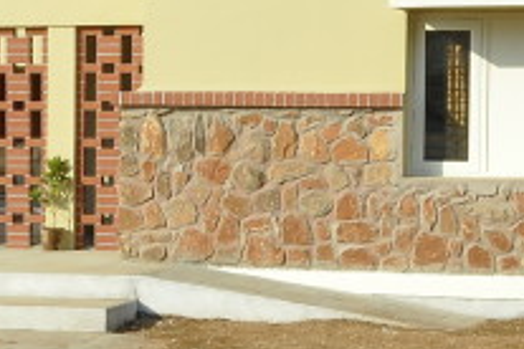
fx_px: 2263
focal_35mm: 155
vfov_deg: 8.8
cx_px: -185
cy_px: 162
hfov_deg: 12.7
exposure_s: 1/100
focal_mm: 21
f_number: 13
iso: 250
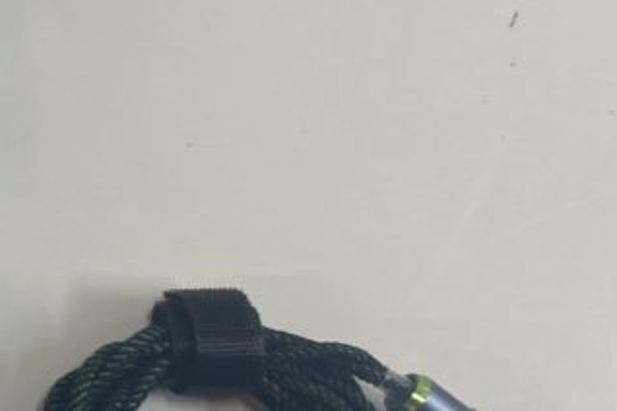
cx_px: -374
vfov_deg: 15.6
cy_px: 322
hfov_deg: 19.5
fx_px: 1491
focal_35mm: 87
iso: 100
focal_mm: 4.25
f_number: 1.8
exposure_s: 1/120
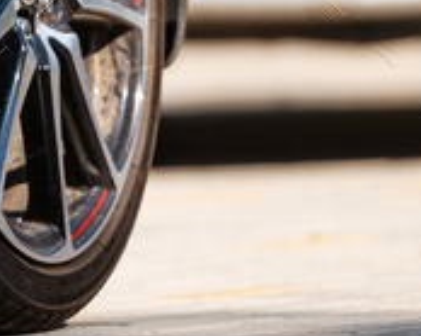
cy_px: -25
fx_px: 7920
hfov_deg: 3.0
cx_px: -184
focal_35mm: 636
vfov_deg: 2.4
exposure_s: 1/2000
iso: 200
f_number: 3.5
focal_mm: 200
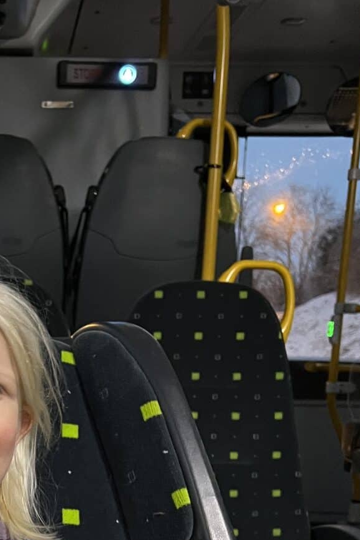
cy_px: 509
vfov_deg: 29.8
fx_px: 960
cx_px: -11
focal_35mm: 64
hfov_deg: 20.5
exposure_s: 1/33
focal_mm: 5.7
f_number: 1.5
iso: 400
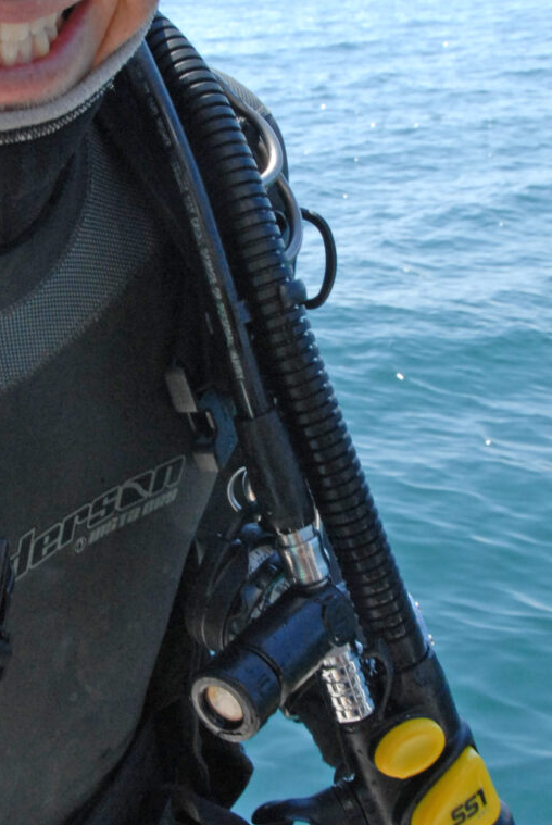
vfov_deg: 25.9
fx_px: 1789
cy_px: 366
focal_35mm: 78
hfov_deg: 17.5
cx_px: 240
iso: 400
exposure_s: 1/180
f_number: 16
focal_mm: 22
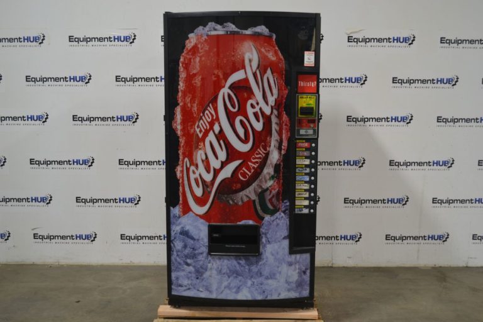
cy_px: 161
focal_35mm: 39
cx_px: 242
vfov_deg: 34.2
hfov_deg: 49.6
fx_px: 523
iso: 400
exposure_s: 1/40
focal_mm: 26
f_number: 4.2
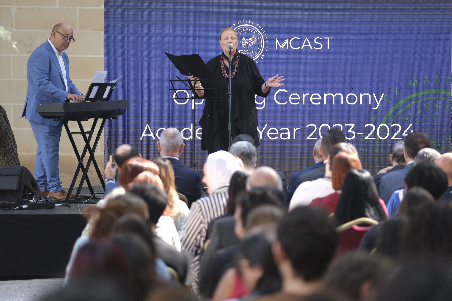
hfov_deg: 10.6
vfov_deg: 7.1
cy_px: 150
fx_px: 2436
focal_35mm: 194
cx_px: 226
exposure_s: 1/1000
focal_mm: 129.2
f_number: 2.8
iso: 1000
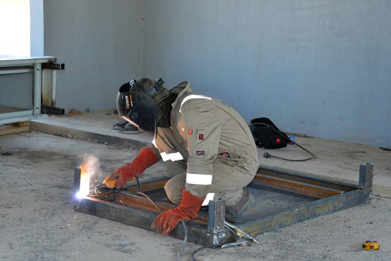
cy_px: 130
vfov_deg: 16.7
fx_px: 891
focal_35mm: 82
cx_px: 196
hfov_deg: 24.8
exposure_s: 1/60
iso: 200
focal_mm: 82
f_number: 6.3
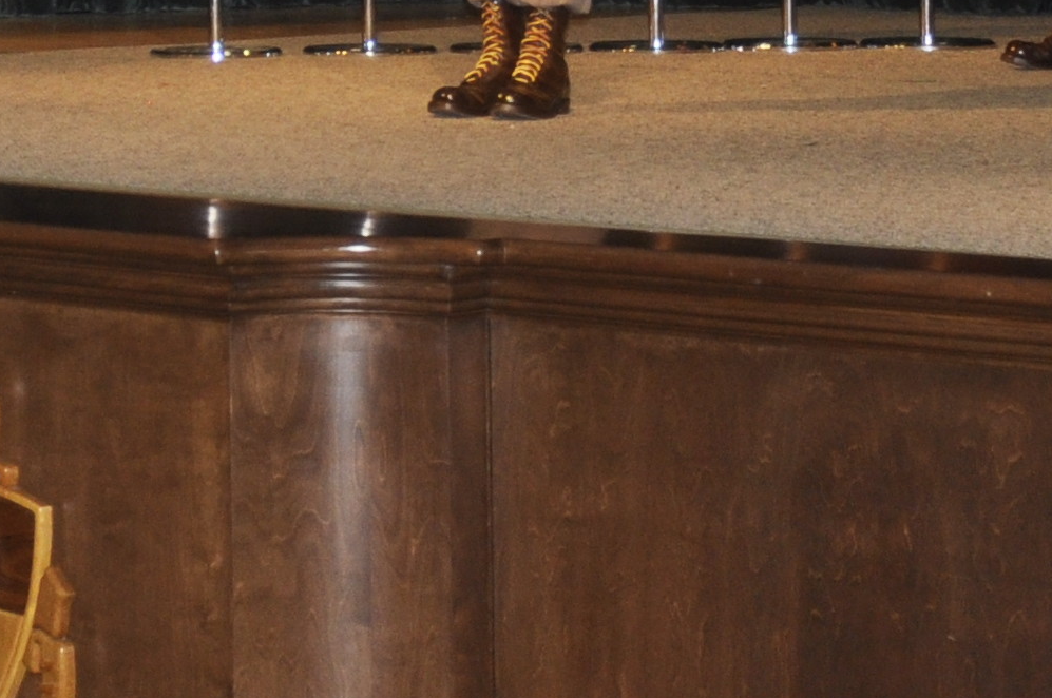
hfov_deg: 14.1
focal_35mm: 142
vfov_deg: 9.3
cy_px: -443
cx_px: -179
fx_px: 4144
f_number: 3.8
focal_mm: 22
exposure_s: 1/60
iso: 400
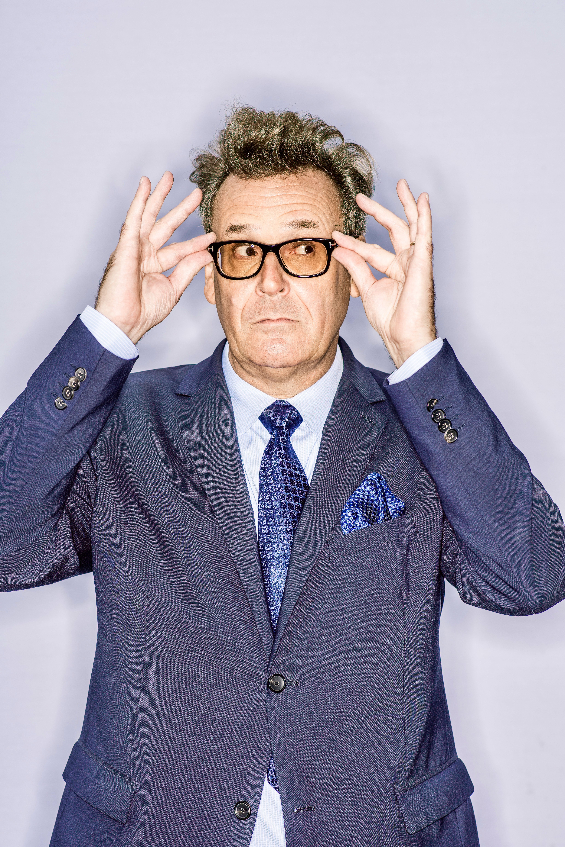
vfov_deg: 23.9
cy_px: 424
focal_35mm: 85
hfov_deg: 16.1
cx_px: 282
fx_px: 1999
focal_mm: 85
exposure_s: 1/200
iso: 100
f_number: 6.3
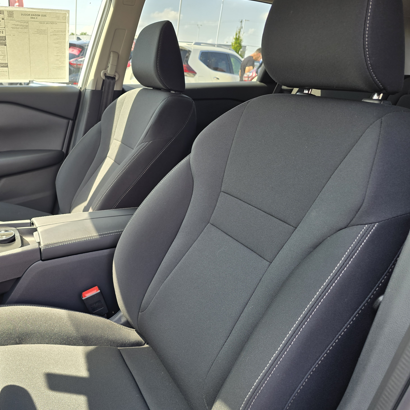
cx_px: 128
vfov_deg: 57.3
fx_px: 375
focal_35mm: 28
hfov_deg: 55.8
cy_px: 208
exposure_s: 1/180
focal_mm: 6.3
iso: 32
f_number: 1.7
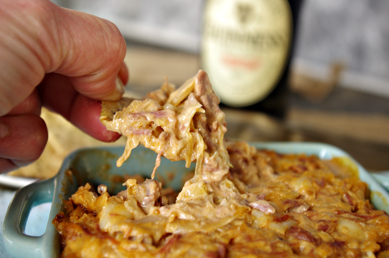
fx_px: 561
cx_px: 194
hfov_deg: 38.2
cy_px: 129
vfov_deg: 25.9
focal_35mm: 52
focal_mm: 35
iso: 200
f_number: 4.5
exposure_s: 1/20
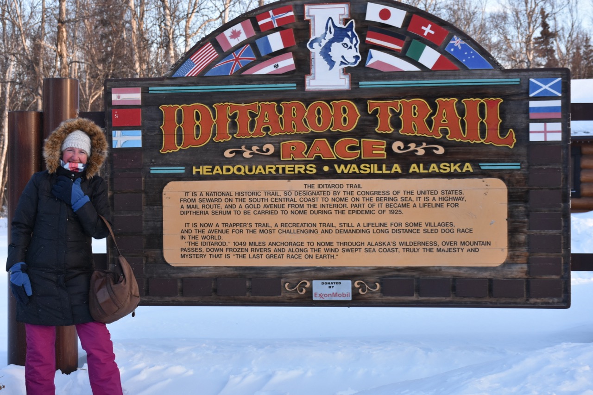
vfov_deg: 20.2
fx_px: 1112
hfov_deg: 29.9
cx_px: 296
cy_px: 198
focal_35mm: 68
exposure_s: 1/320
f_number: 8
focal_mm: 45
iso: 800
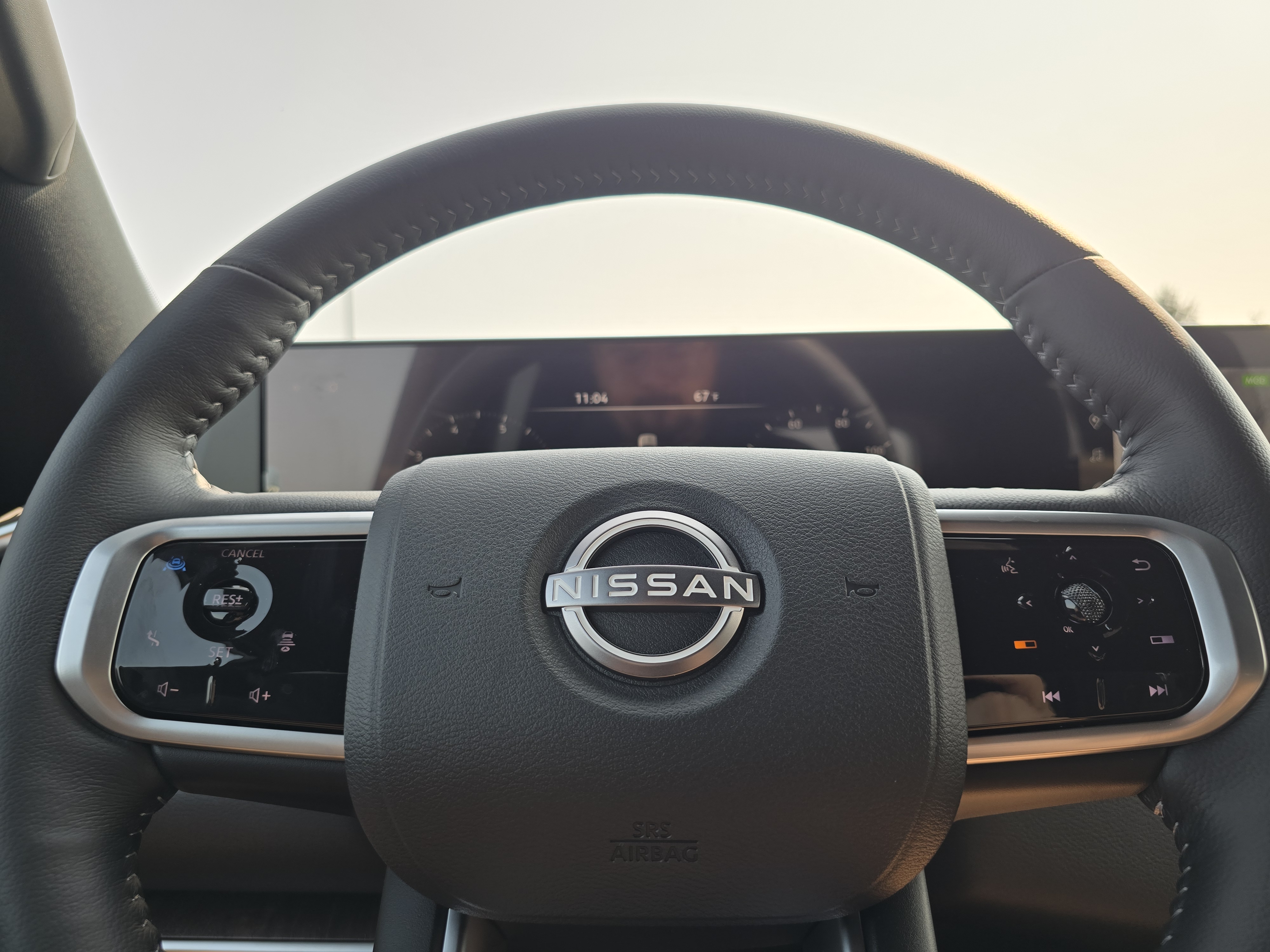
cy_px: 476
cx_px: 635
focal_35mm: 23
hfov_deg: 73.9
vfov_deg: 58.9
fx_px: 844
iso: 12
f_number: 1.7
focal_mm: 6.3
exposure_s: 1/200
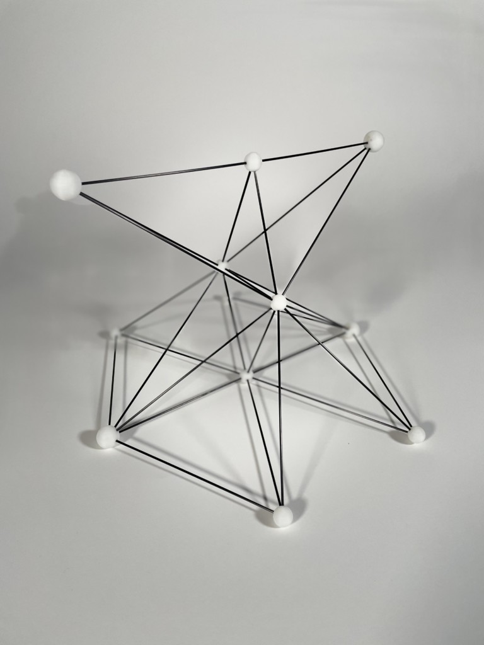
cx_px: 242
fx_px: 485
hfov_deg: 53.1
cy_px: 322
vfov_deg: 67.3
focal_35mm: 26
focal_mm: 4.2
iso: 80
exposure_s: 1/121
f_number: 1.6
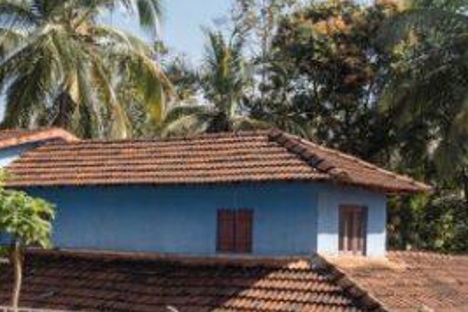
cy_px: 207
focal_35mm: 72
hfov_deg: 25.0
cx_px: -107
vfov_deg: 18.9
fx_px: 936
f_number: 8
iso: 100
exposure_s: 1/100
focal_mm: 16
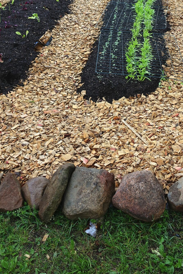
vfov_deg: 41.6
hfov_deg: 28.9
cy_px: 73
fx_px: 351
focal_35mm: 46
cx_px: 133
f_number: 3.5
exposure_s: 1/80
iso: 125
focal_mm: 8.8
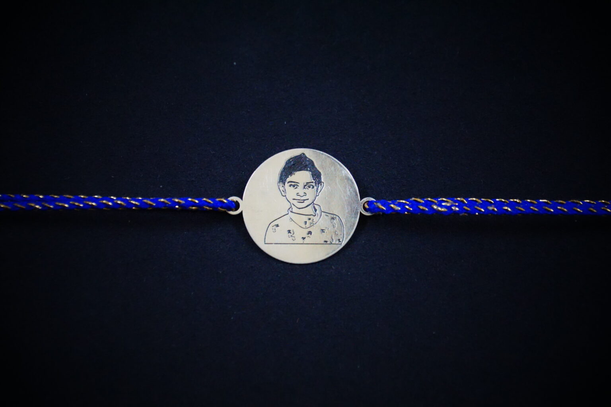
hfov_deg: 10.2
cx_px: 306
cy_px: 204
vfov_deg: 6.8
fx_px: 3437
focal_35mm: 202
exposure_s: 1/250
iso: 3200
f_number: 5.6
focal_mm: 135
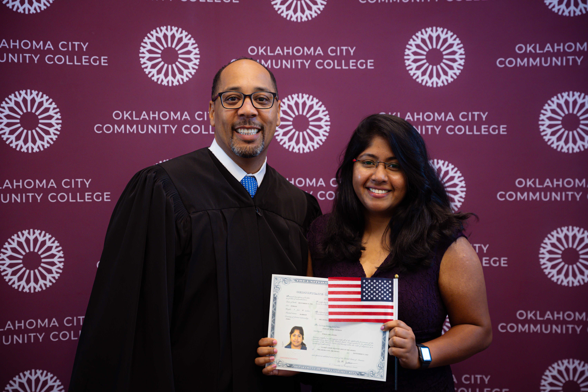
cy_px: 196
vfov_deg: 18.7
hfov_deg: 27.7
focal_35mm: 73
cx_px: 294
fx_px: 1192
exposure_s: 1/50
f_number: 2.8
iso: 3200
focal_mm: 70
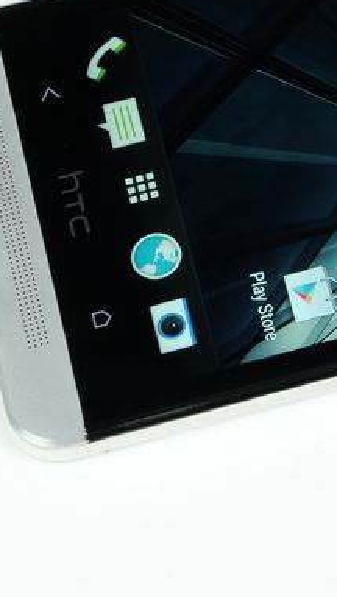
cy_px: 146
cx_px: 442
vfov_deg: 13.2
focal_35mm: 162
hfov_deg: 7.4
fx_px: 2568
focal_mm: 44
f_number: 20
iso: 200
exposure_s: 1.6
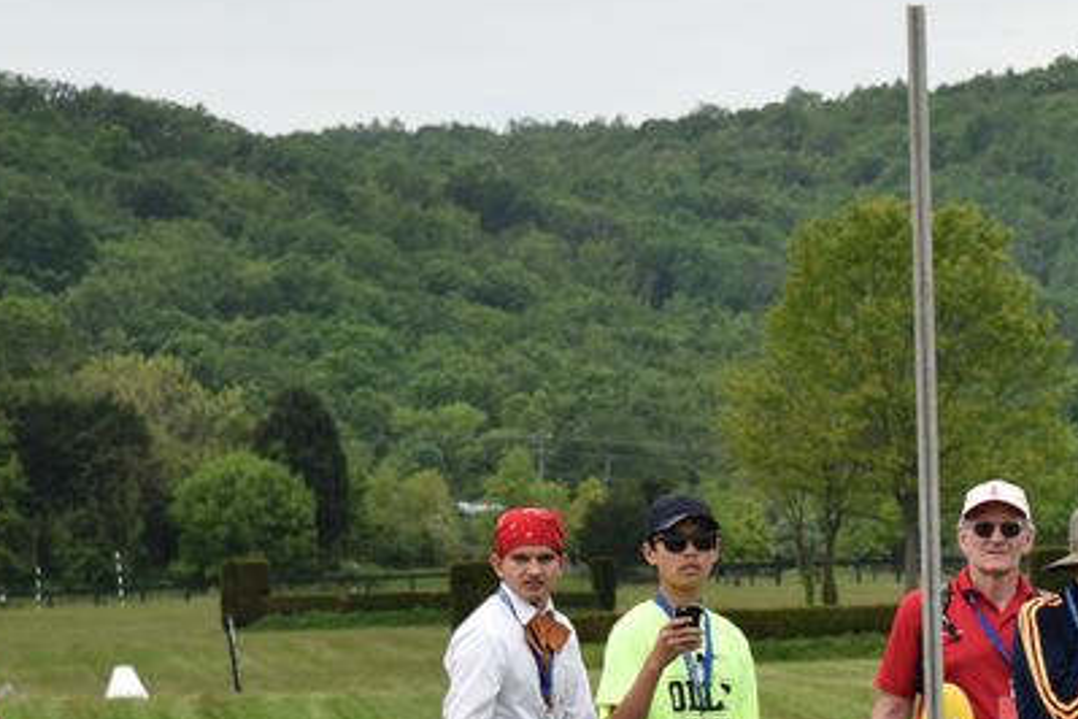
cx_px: 1240
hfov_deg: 6.1
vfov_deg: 4.1
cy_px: 696
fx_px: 10090
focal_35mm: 337
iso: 200
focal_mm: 112
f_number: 9
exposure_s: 1/320
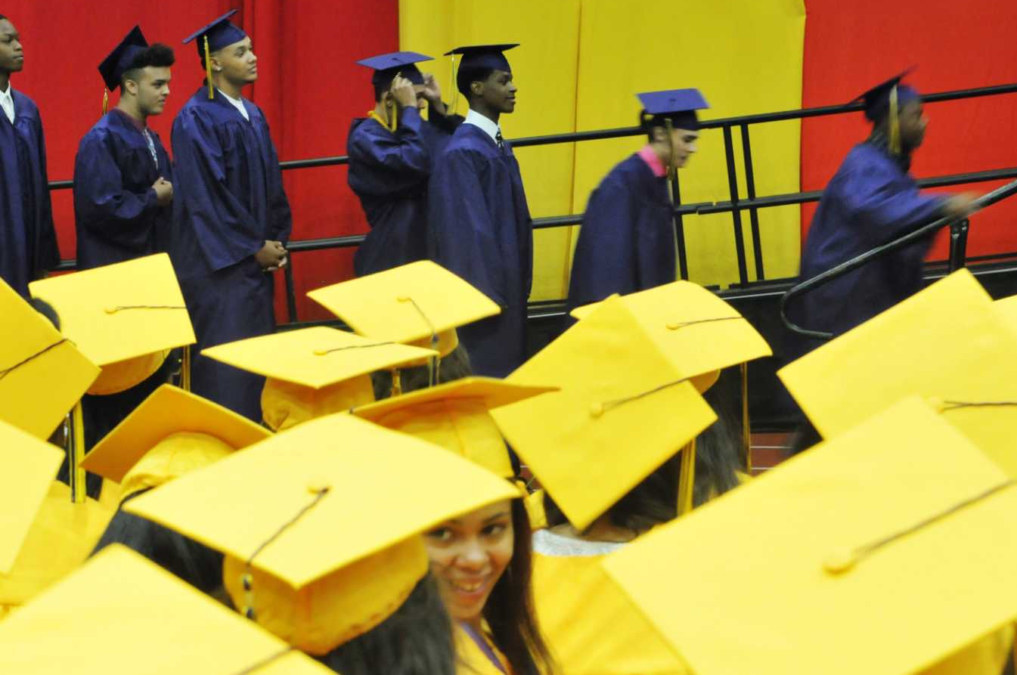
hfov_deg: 15.0
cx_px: 363
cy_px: 395
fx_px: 3865
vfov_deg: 10.0
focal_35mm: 137
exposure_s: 1/15
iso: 1250
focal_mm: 60
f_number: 8
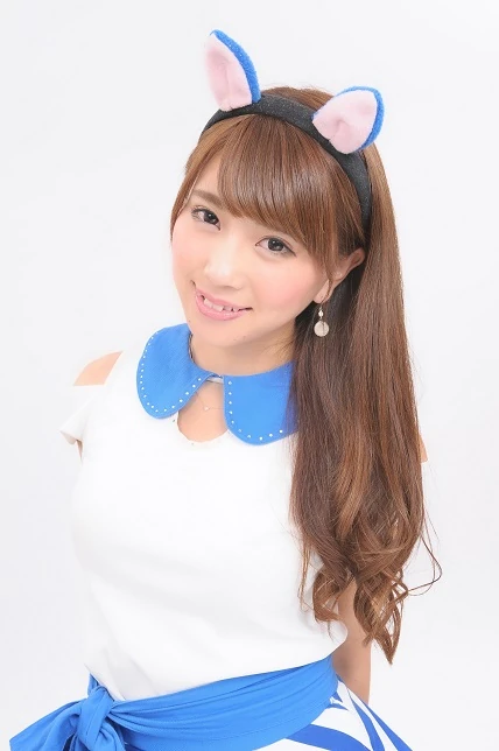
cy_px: 376
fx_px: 938
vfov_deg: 43.6
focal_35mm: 45
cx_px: 250
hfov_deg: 29.8
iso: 200
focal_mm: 30
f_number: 9
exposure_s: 1/160
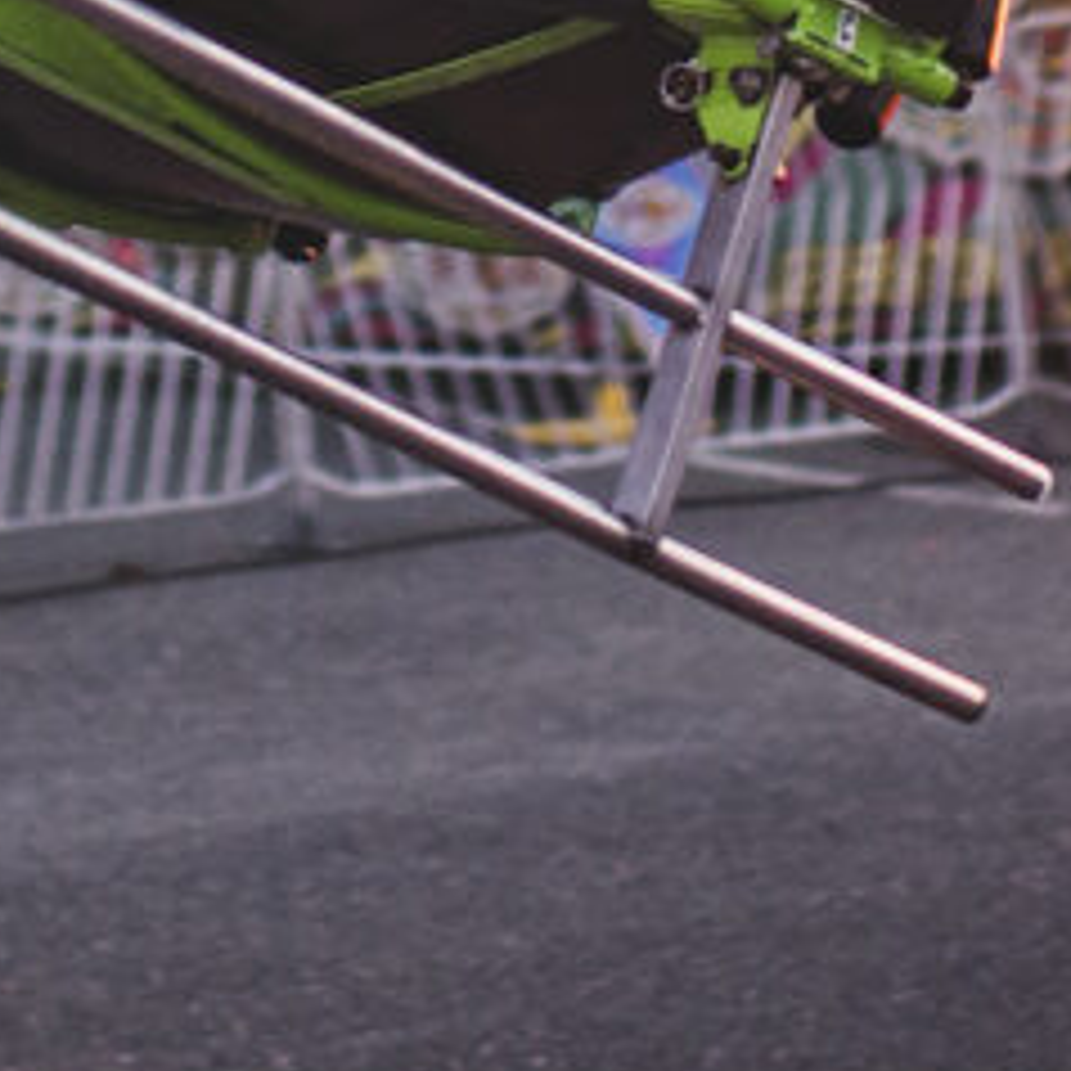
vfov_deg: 8.5
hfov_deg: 9.1
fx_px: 6721
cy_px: -1199
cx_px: 216
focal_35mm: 192
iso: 320
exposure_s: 1/1000
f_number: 1.4
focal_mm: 35
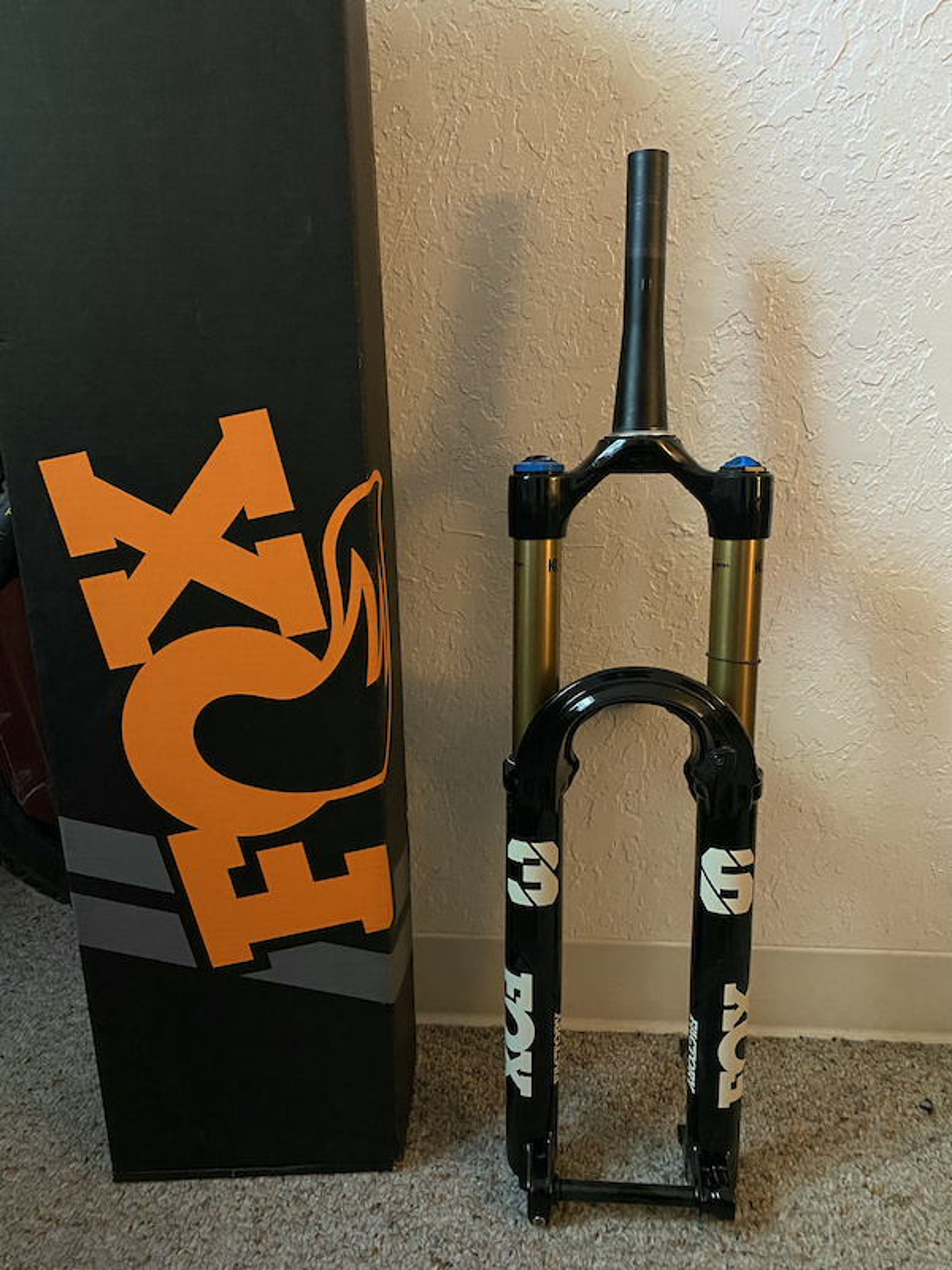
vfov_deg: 67.3
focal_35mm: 26
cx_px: 476
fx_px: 953
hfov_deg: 53.1
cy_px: 635
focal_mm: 4.25
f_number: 1.8
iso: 800
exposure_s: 1/30
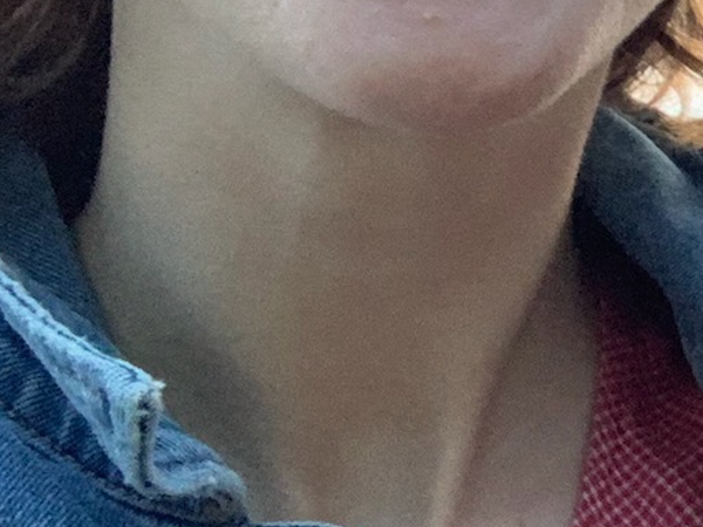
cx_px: 1109
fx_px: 2599
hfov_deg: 14.2
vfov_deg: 11.5
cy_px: 8
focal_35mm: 128
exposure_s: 1/41
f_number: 2.2
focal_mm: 2.87
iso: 320
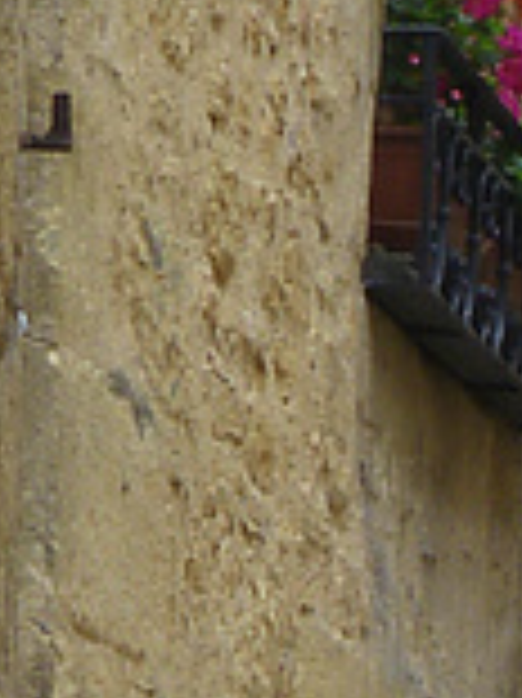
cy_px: 1229
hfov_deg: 3.2
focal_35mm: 459
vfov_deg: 4.3
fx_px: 9242
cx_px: 1386
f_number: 4.1
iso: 80
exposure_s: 1/100
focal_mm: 11.7
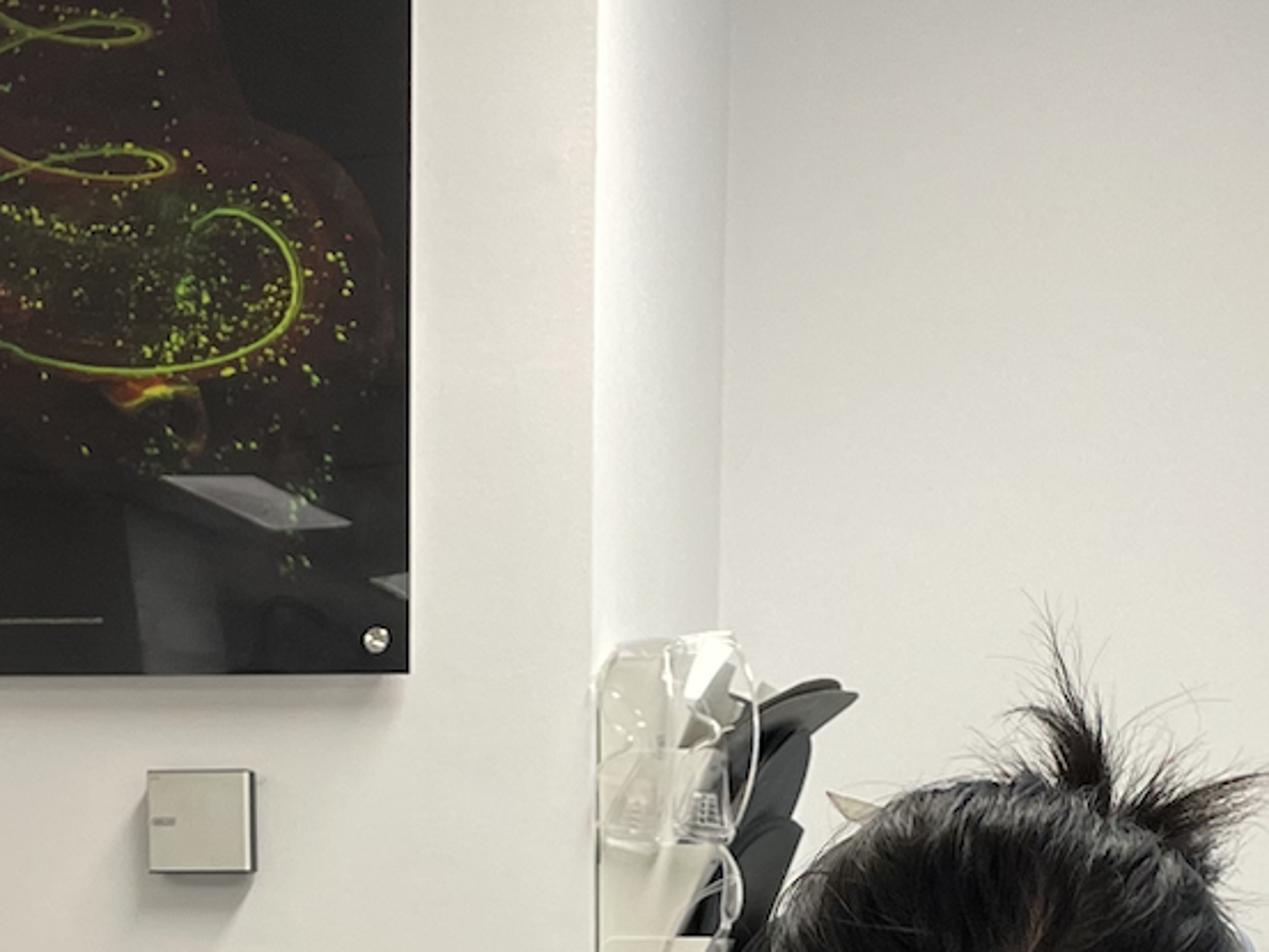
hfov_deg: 20.8
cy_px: 1484
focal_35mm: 94
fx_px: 3447
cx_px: 521
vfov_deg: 14.5
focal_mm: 4.2
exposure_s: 1/100
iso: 80
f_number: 1.6
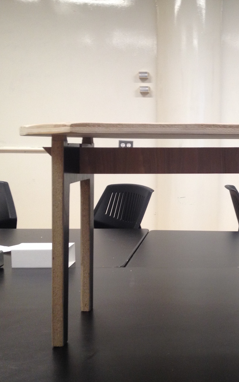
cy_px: 192
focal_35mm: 50
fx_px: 521
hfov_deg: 25.0
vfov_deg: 40.3
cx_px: 216
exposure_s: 1/20
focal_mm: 4.28
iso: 100
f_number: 2.4
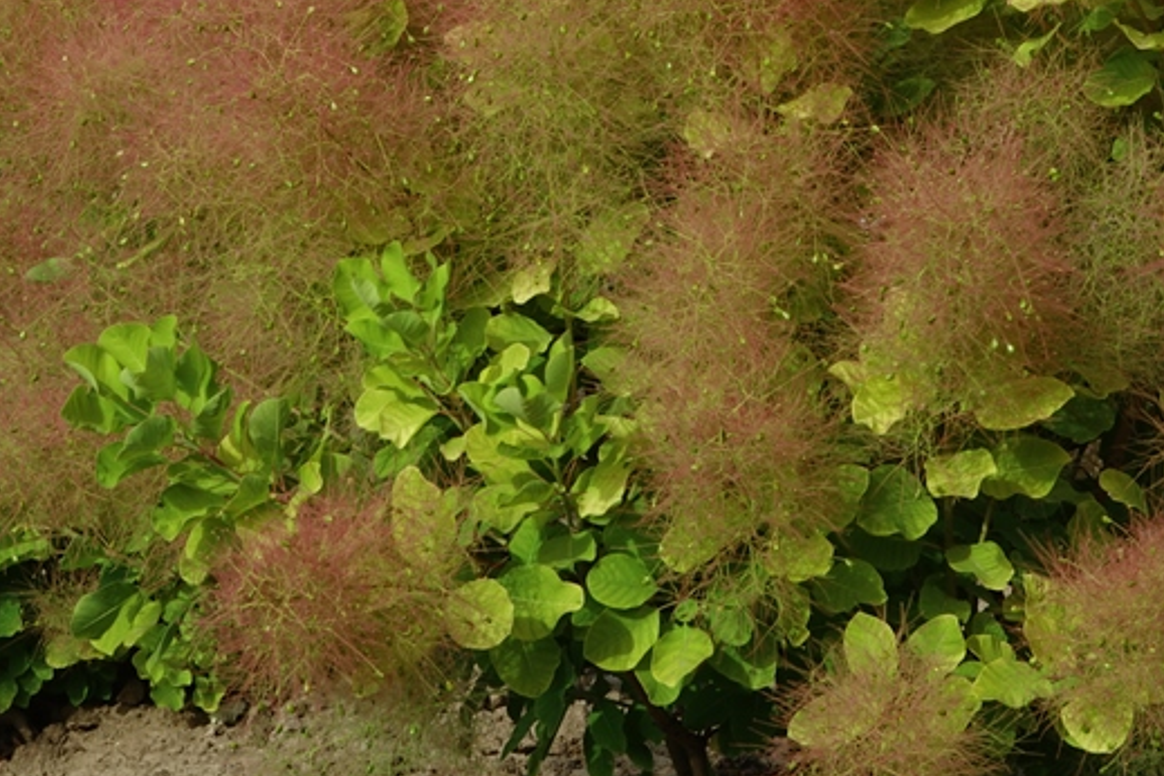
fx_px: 4914
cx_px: 832
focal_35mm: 152
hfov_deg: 13.5
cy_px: 104
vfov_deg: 9.0
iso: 64
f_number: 16
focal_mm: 28.07
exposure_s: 1/25
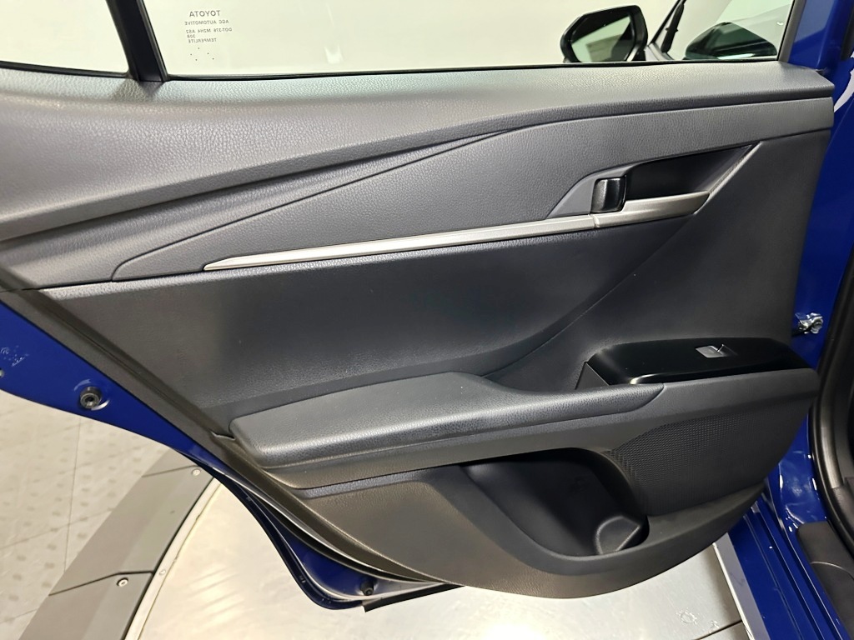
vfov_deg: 56.8
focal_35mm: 24
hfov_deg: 71.6
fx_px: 592
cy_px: 320
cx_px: 427
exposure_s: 1/40
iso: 800
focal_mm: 6.86
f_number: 1.78
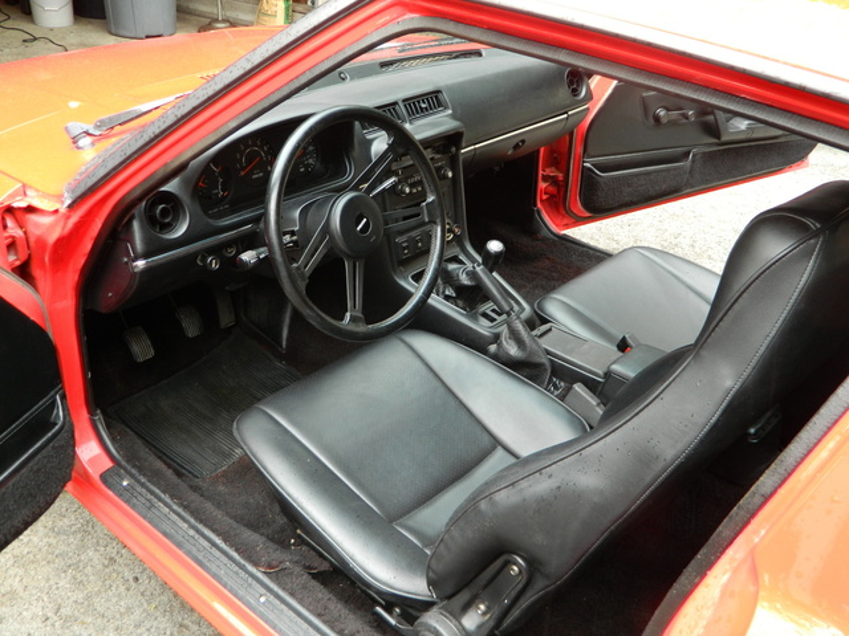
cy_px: 318
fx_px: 858
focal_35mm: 35
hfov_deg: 52.6
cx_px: 424
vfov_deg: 40.7
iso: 125
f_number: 3.3
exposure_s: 1/40
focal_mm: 6.2
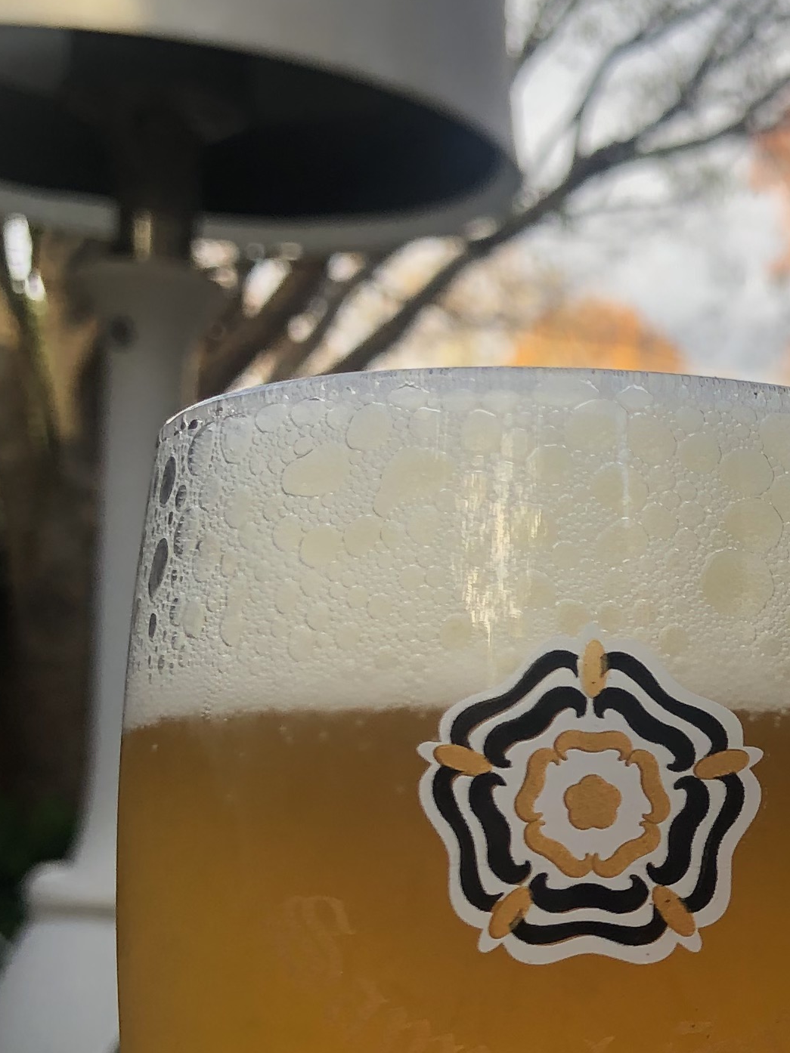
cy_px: 909
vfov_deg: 23.6
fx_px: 2466
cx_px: 990
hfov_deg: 17.2
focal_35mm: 81
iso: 20
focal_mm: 4
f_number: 1.8
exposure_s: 1/158
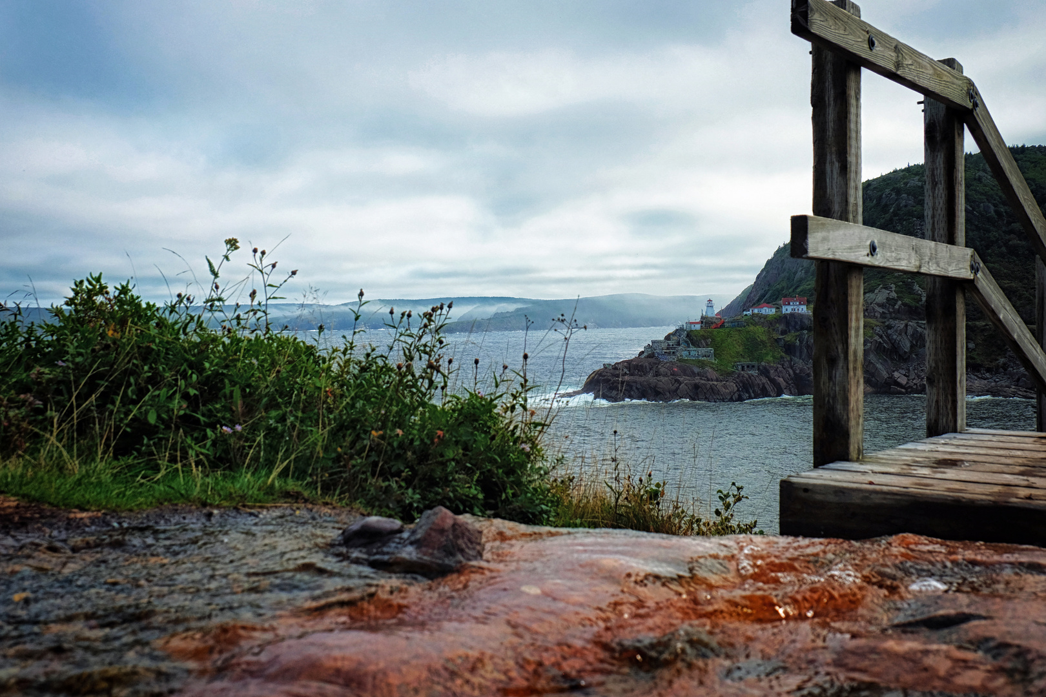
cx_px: 523
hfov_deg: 53.1
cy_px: 348
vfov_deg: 36.9
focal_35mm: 36
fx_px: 1046
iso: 400
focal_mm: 24.3
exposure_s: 1/750
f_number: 7.1
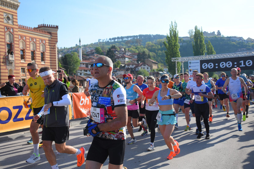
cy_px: 84
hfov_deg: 53.1
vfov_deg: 36.9
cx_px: 127
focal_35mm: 36
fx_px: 254
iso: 800
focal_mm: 24
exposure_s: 1/3200
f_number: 5
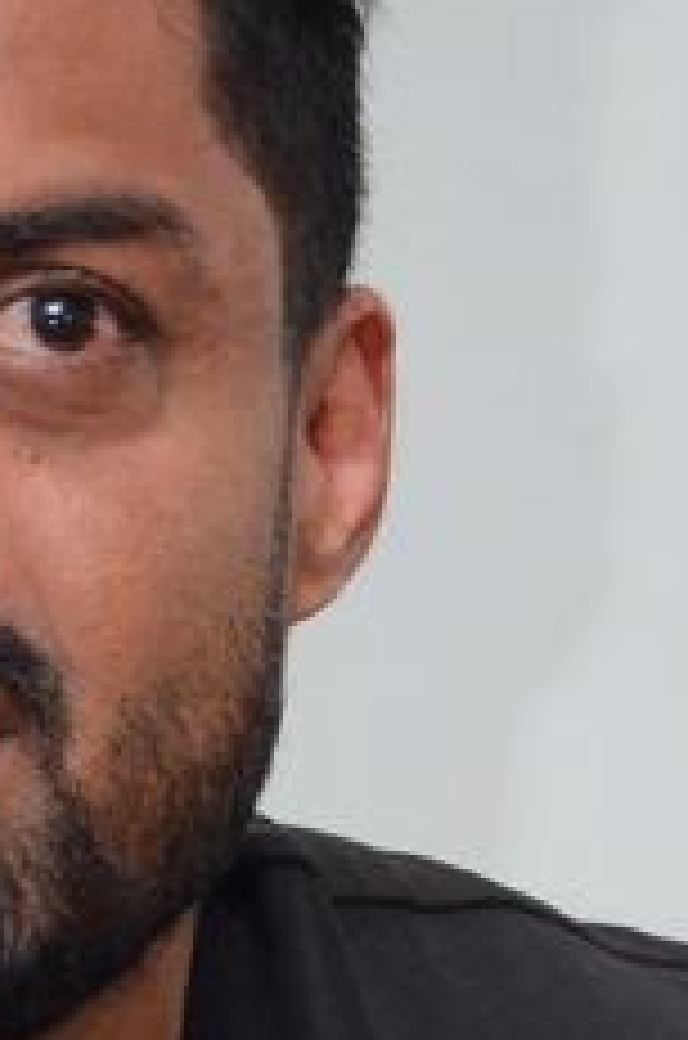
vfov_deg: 3.2
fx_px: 18572
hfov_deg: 2.1
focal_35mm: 645
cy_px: 1760
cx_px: -34
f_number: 5.6
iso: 2000
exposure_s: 1/125
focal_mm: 92
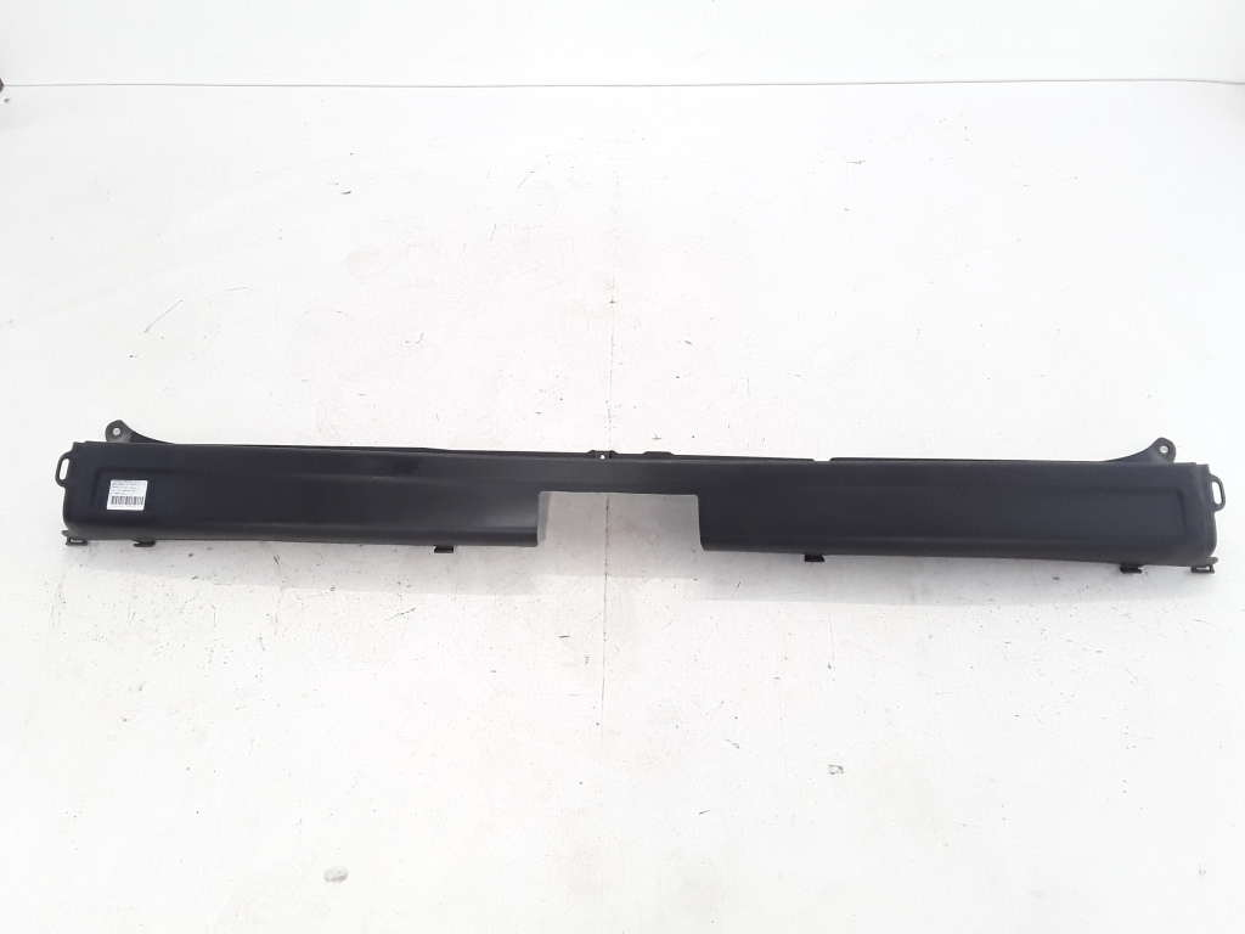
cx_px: 622
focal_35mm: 27
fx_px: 971
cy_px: 467
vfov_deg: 51.4
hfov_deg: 65.3
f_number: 1.9
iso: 125
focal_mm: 2.91
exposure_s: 1/33
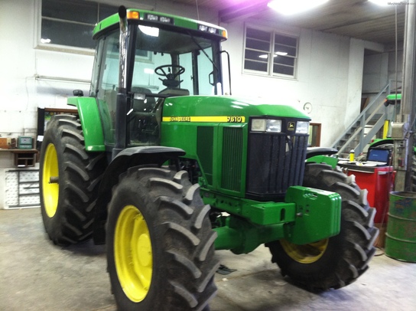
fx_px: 420
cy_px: 156
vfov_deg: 40.6
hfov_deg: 52.7
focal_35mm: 35
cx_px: 208
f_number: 2.8
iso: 160
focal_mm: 3.85
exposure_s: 1/15
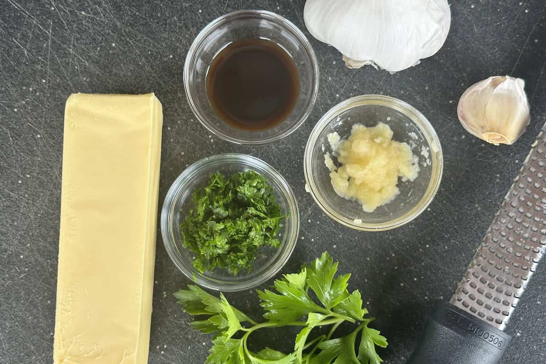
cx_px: 270
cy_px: 196
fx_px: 773
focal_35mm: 51
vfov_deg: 26.5
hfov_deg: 38.9
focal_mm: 6.9
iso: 64
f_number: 1.8
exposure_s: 1/166
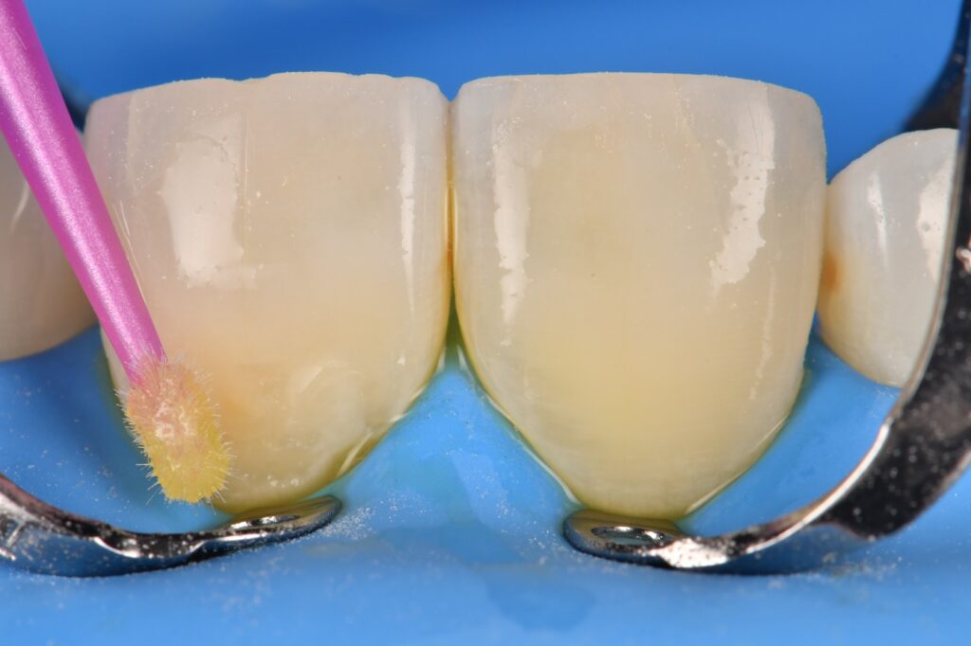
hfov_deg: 13.1
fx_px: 4233
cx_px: 486
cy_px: 323
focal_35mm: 157
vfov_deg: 8.7
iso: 200
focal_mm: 105
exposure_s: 1/160
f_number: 32
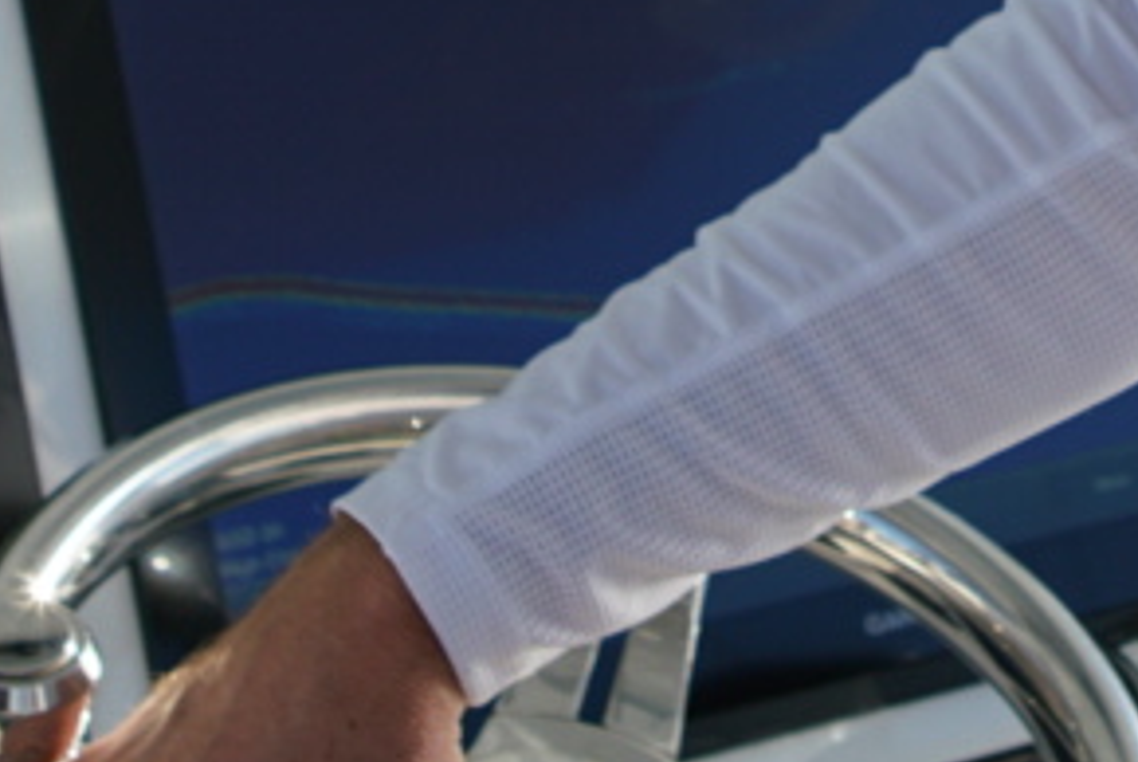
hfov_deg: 12.1
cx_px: 1150
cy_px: -727
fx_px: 5284
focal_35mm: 167
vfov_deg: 7.9
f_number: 5
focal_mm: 30
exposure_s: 1/640
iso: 160
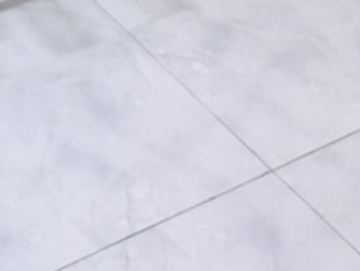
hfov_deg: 18.3
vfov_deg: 15.0
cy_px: -82
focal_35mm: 94
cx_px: -194
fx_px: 978
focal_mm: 4.15
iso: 40
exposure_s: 1/17
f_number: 2.2
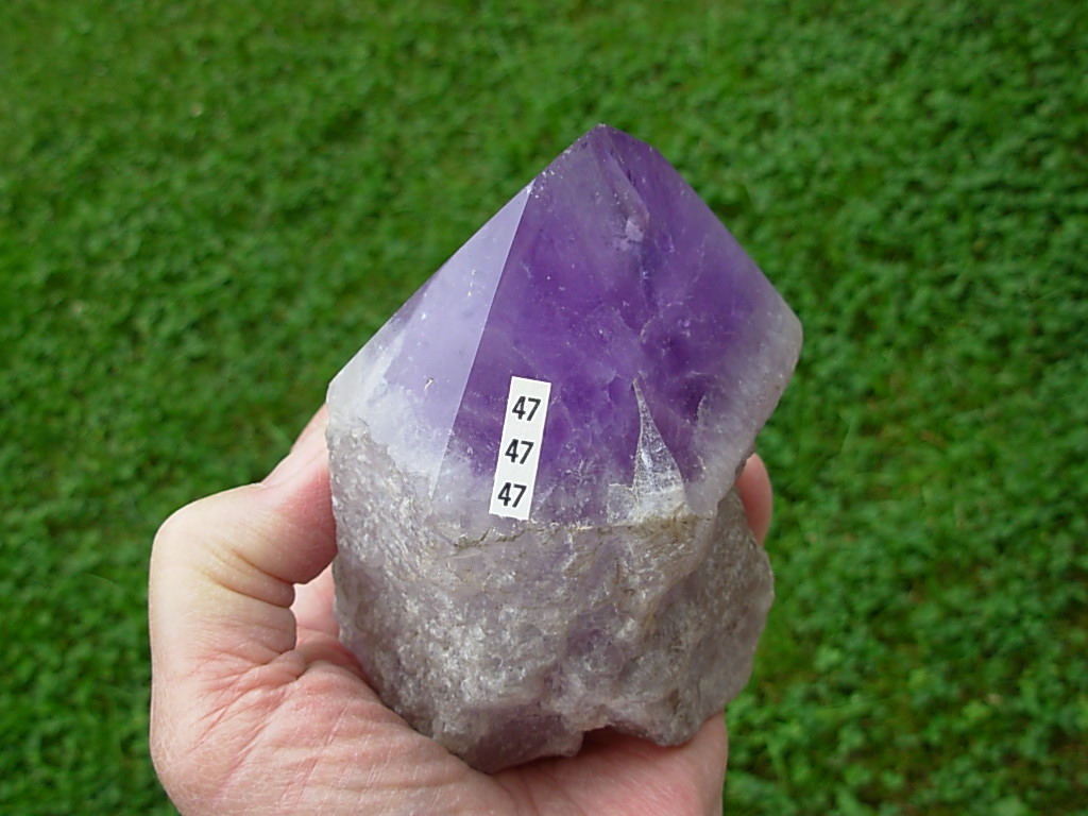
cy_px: 408
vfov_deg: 37.7
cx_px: 544
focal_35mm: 38
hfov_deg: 49.0
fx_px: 1194
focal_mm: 6.3
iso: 50
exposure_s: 1/362
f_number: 2.9
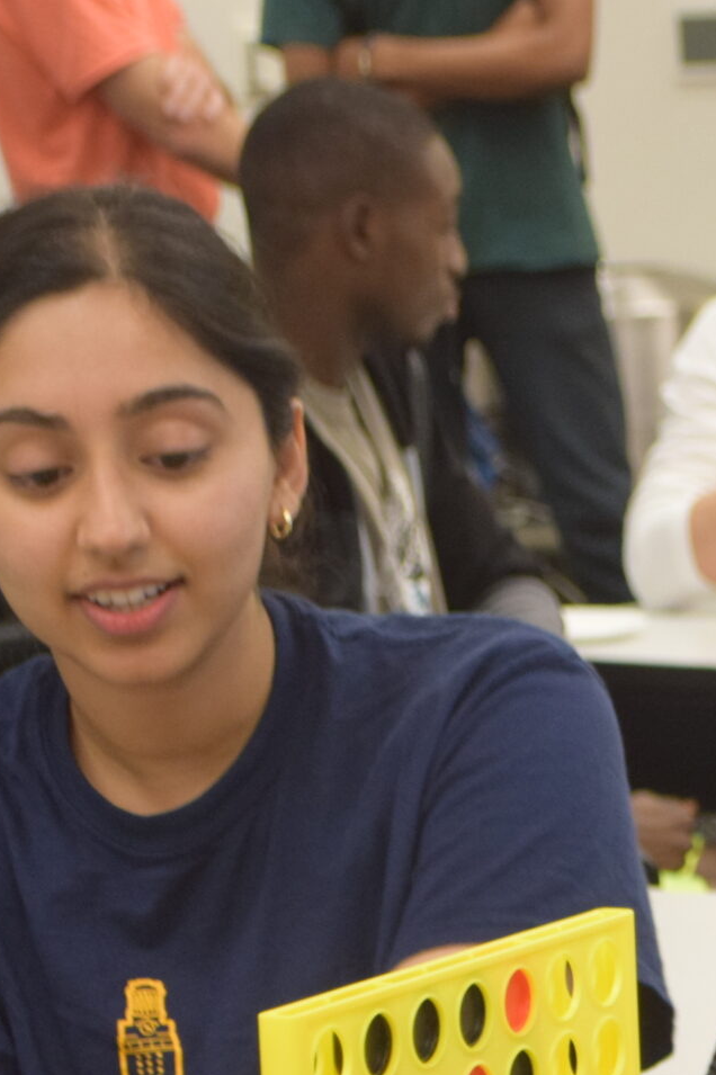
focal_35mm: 177
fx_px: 5284
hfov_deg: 7.6
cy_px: 960
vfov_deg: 11.5
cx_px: 1084
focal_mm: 44
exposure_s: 1/30
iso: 1250
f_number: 5.3
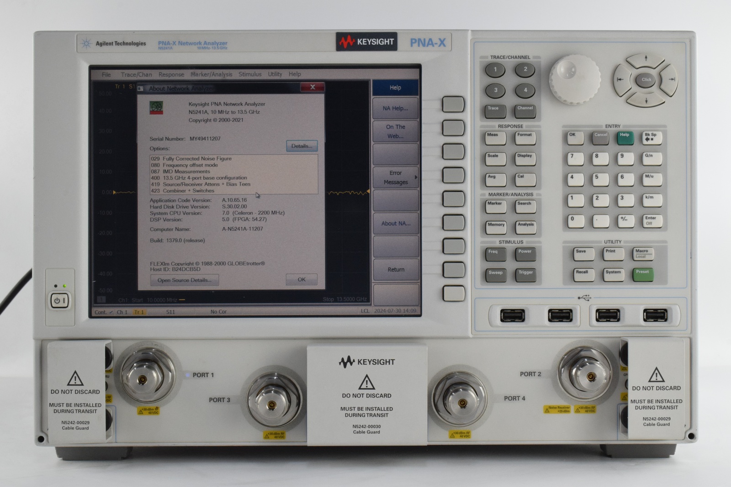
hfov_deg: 33.4
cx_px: 366
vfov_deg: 22.6
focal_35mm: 60
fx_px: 1218
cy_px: 244
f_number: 22
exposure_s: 1/50
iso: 1600
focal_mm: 40
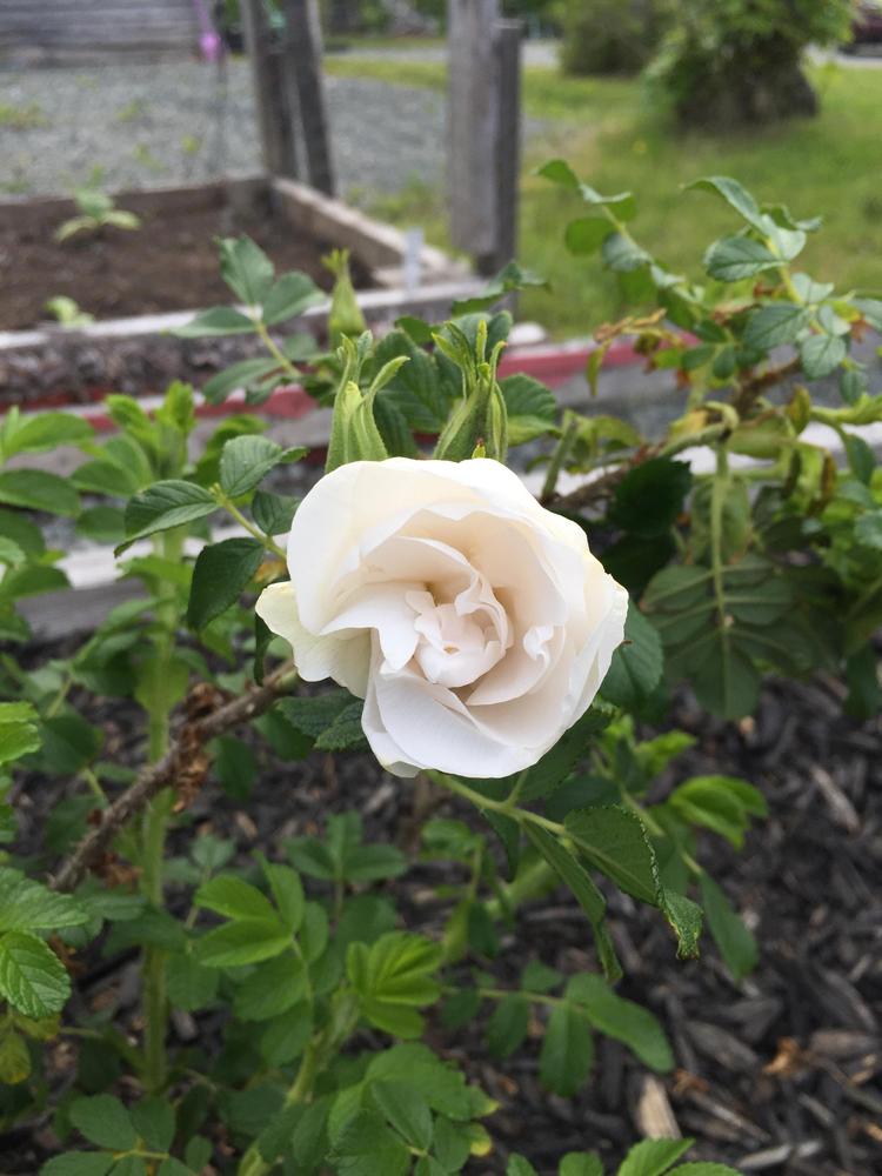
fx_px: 985
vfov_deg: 61.7
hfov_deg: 48.2
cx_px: 441
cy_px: 588
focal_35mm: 29
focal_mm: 4.15
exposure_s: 1/465
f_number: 2.2
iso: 32
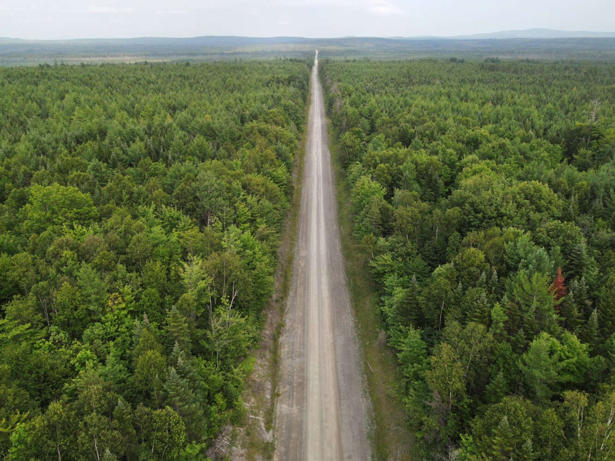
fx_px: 426
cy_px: 230
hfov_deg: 71.6
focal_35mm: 24
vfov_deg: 56.8
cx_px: 308
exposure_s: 1/160
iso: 100
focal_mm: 4.5
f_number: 2.8
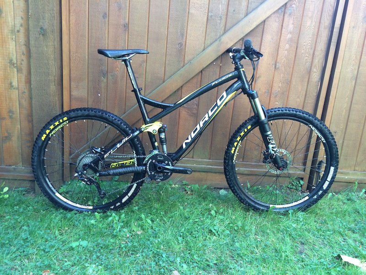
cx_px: 183
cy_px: 138
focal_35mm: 29
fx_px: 307
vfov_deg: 48.2
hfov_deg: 61.7
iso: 50
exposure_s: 1/60
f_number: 2.2
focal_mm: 4.15
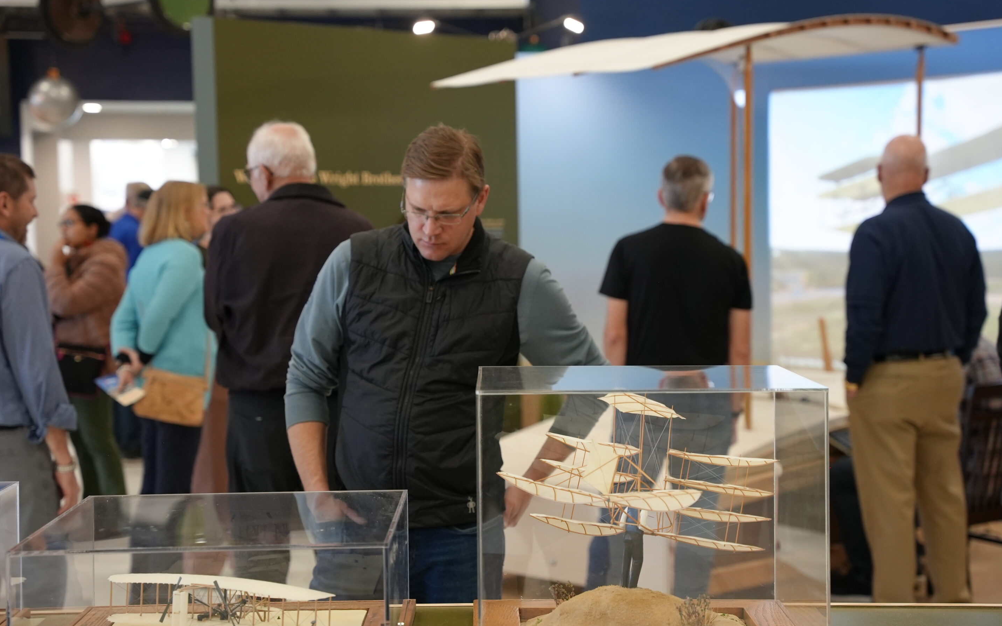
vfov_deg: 18.1
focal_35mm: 72
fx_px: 1966
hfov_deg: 28.6
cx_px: 499
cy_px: 333
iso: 2500
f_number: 4
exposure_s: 1/160
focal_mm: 70
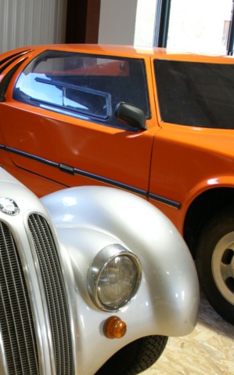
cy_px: 242
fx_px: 632
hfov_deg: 20.3
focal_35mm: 62
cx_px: -1
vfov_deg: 32.8
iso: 200
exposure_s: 1/30
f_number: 3.5
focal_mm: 20
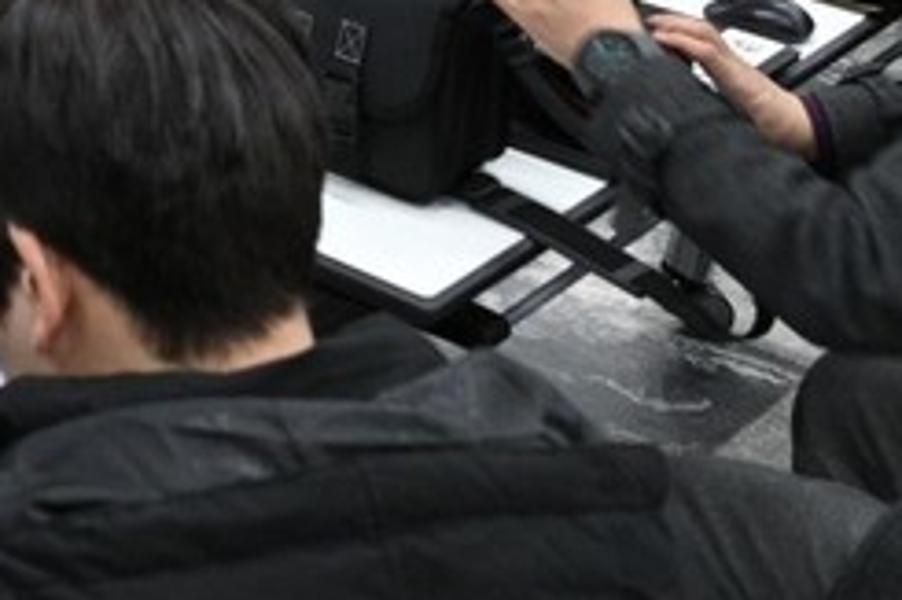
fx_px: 2354
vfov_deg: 13.6
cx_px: -479
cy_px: -309
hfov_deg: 18.9
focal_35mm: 94
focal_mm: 24
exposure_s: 1/125
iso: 2500
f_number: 5.6
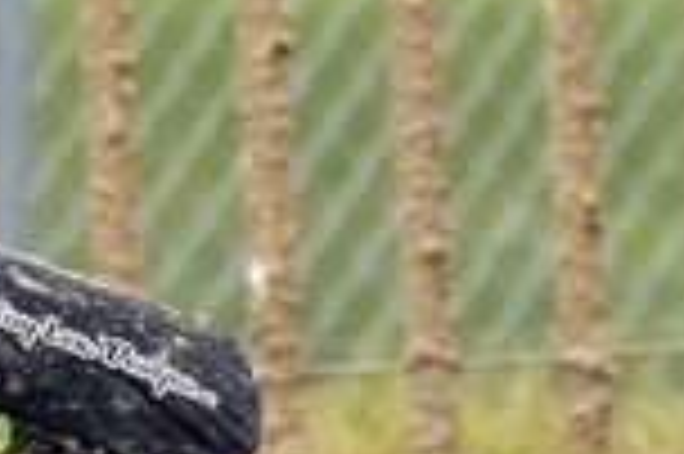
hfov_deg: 1.3
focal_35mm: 1578
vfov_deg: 0.9
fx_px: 29949
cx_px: -828
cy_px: 1668
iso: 640
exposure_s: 1/1600
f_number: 5
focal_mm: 200
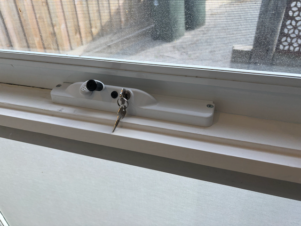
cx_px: 150
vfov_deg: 53.1
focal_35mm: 26
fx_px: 226
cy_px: 113
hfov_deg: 67.3
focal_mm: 5.96
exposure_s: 1/285
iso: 50
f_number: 1.6
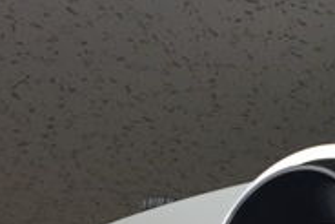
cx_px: 436
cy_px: 376
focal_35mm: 94
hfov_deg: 19.9
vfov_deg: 13.4
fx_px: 875
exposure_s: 1/40
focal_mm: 4.15
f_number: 2.2
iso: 40
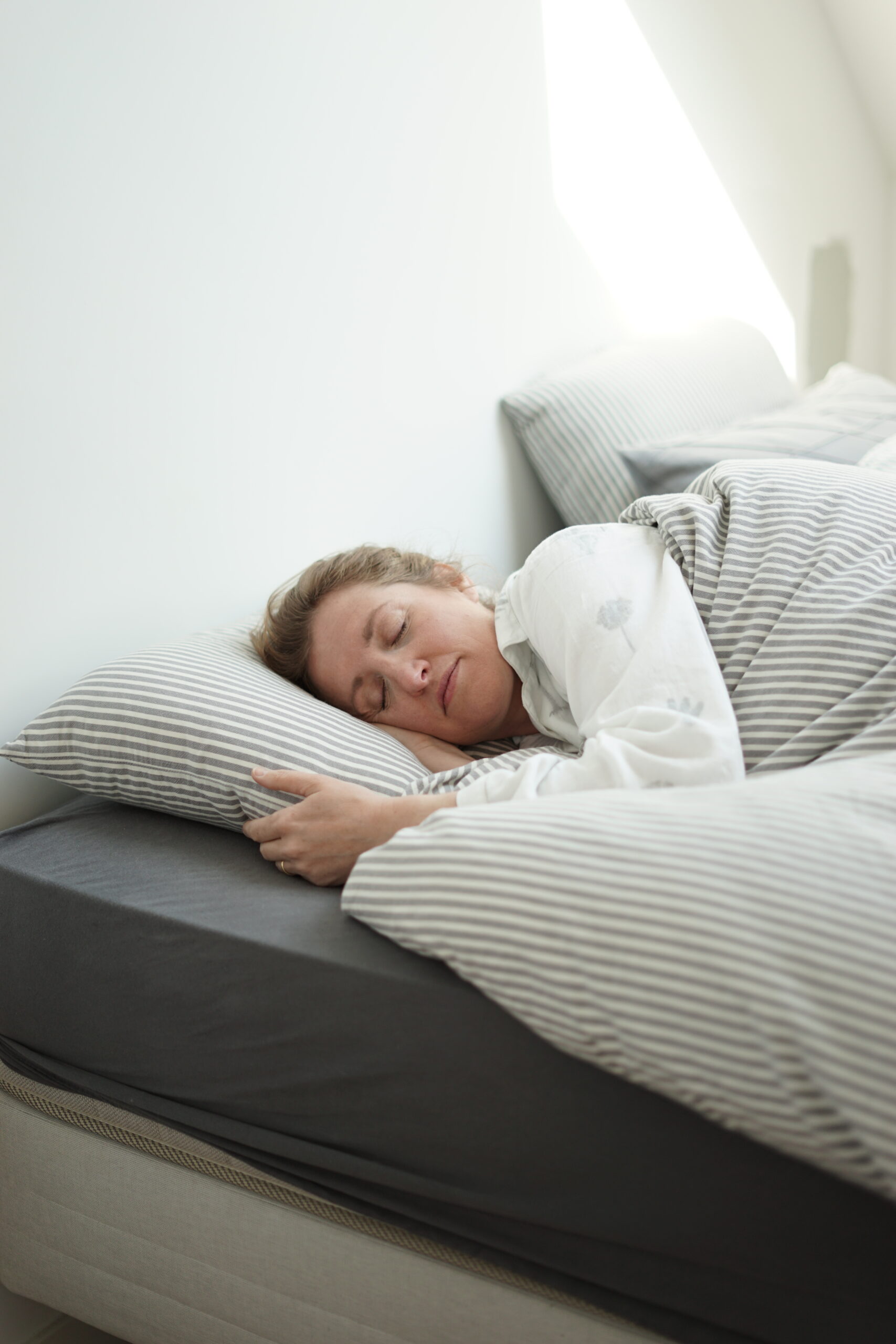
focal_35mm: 50
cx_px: 448
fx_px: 1866
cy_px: 672
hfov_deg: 27.0
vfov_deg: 39.6
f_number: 1.8
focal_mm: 50
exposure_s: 1/400
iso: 200
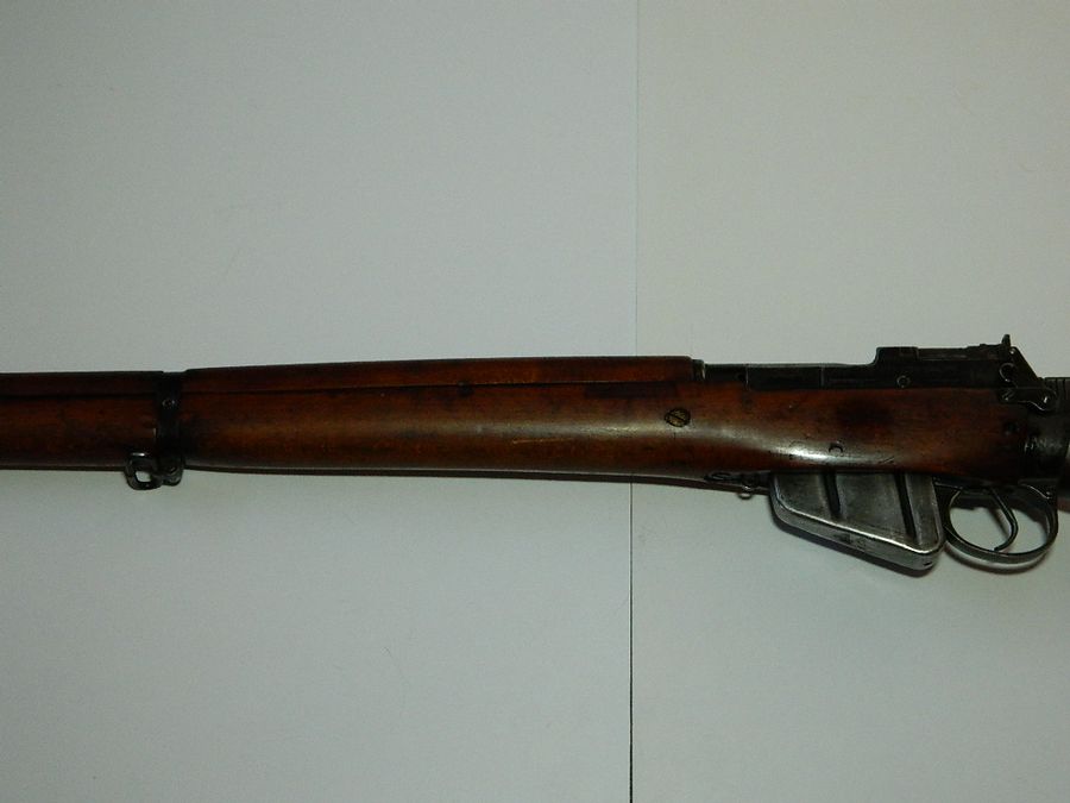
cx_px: 535
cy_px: 402
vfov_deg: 21.0
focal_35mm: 70
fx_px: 2164
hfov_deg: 27.8
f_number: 4
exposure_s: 1/100
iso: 400
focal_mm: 12.6
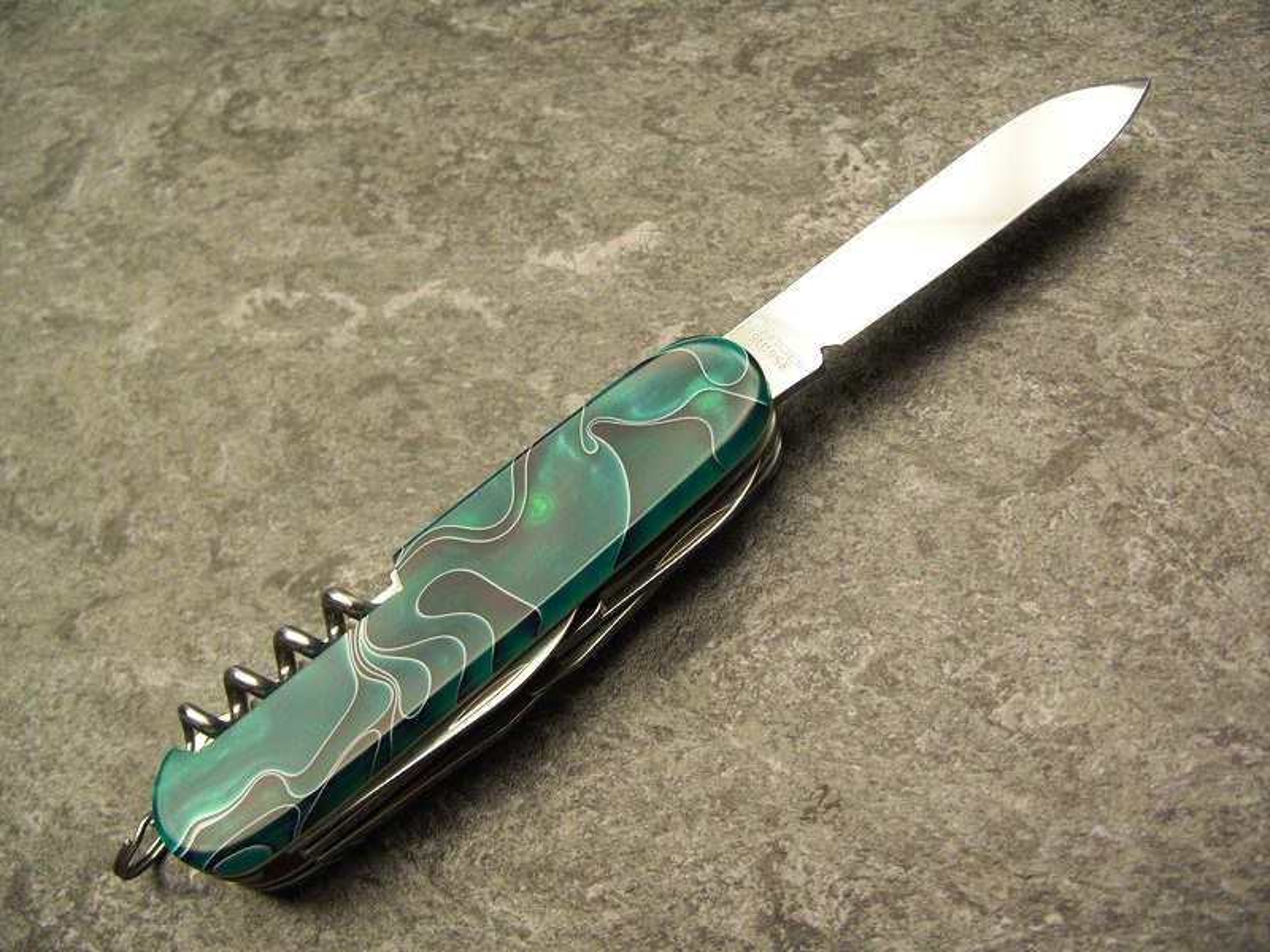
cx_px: 635
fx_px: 1284
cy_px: 476
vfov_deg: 40.7
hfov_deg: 52.6
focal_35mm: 35
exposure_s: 1/45
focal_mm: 7.8
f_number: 2.8
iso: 120
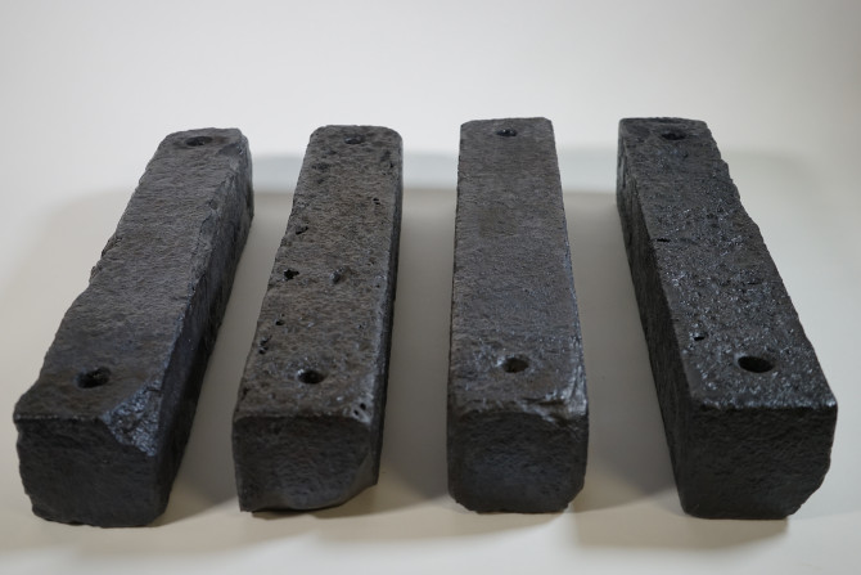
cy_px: 288
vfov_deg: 28.1
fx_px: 1148
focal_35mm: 48
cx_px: 430
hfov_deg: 41.1
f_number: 4.5
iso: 800
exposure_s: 1/160
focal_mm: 48
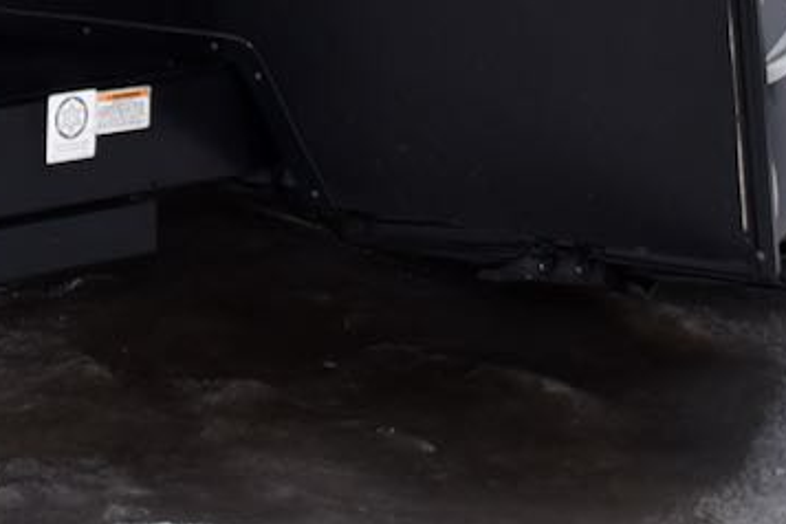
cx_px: 156
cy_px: -560
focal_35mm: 114
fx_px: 2478
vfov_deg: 10.9
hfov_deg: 17.9
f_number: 10
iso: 100
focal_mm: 15
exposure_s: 1/200
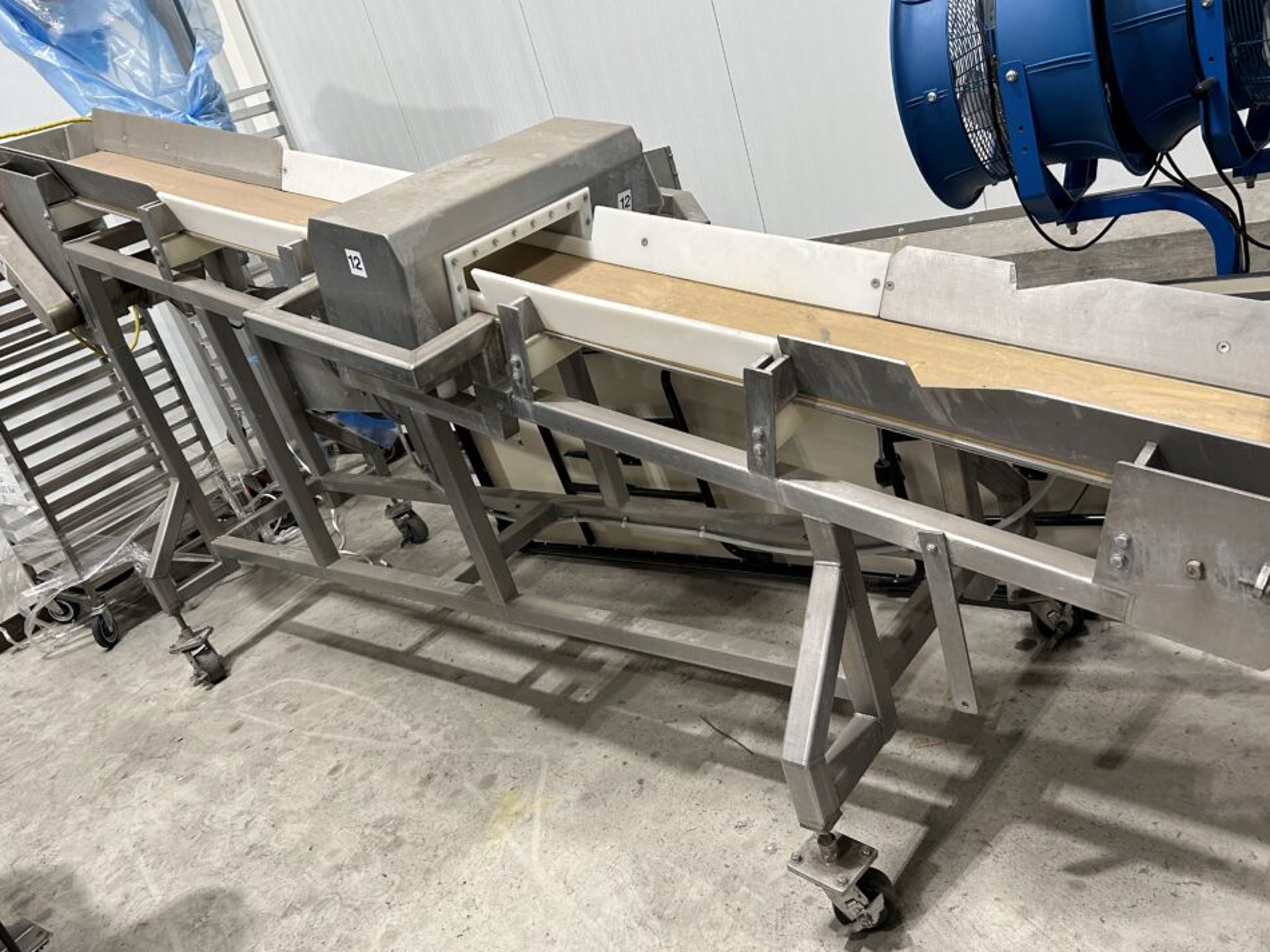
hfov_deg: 63.4
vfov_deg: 49.7
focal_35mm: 28
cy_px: 469
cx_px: 606
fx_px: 1027
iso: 160
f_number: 1.5
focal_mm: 5.7
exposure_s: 1/60
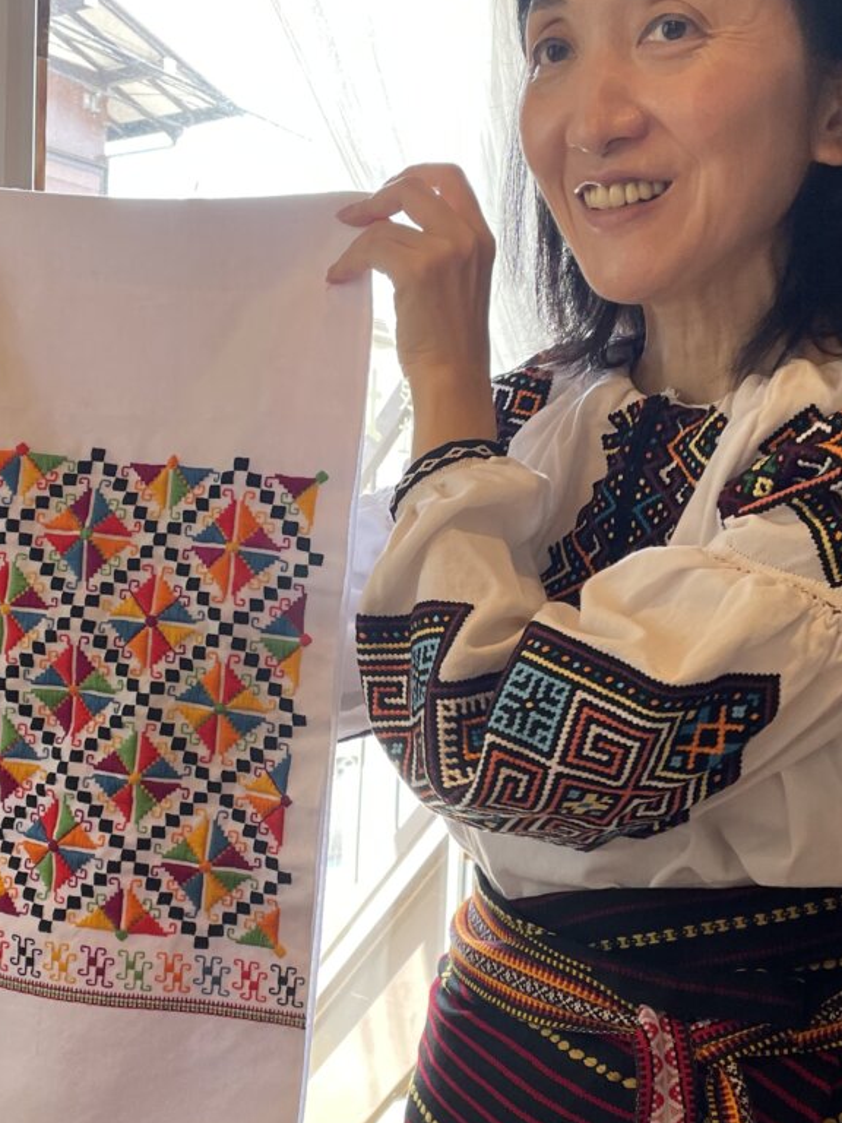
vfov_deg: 36.6
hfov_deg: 28.0
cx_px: 351
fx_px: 1686
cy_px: 715
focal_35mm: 52
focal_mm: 4.2
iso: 100
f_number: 1.6
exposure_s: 1/100
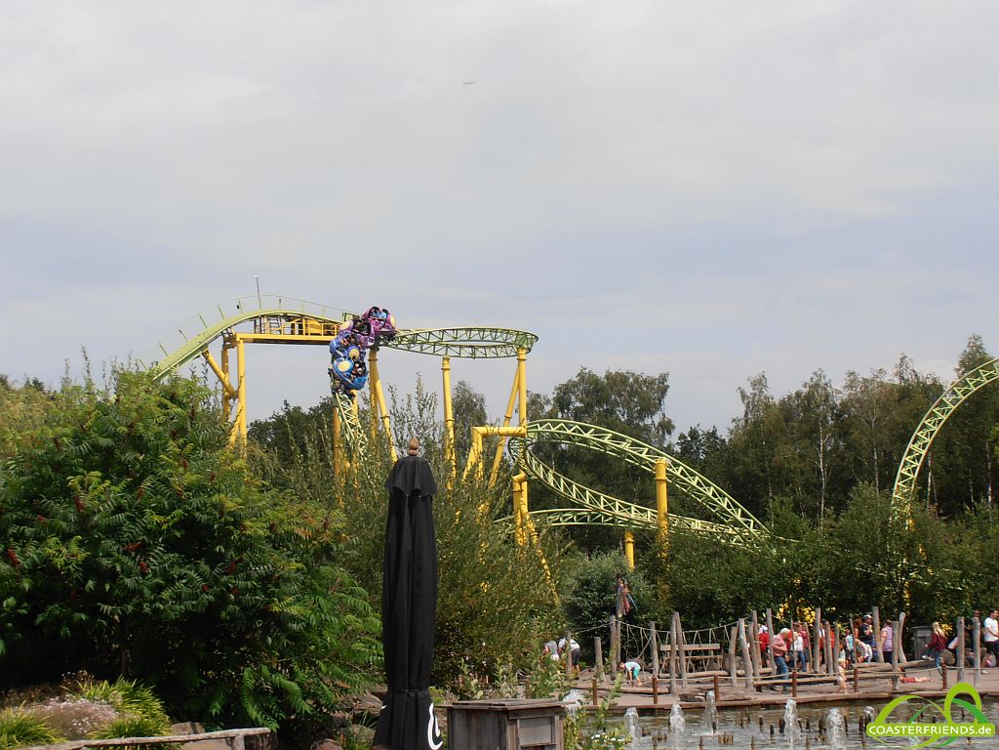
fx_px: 2540
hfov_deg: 22.3
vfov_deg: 16.8
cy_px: 375
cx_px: 500
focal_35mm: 88
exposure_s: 1/160
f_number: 13
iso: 80
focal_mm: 15.51
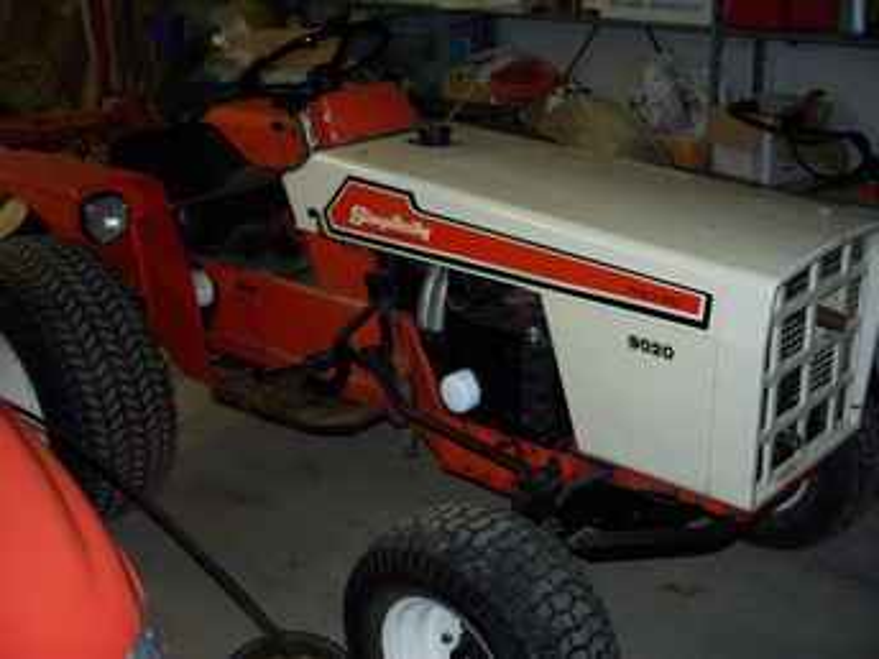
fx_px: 1193
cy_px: 330
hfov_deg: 40.4
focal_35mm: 47
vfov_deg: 30.9
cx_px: 440
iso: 200
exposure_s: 1/30
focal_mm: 9.86
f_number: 2.9
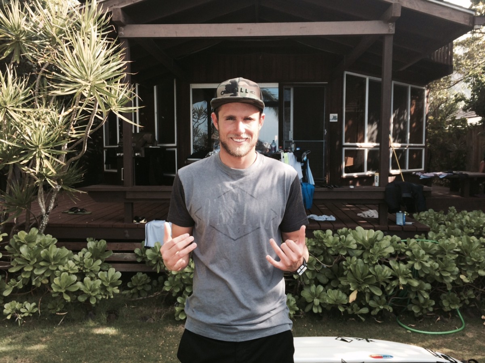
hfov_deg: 60.0
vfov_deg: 46.8
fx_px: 420
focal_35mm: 30
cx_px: 242
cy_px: 182
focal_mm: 4.12
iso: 32
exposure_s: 1/339
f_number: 2.2
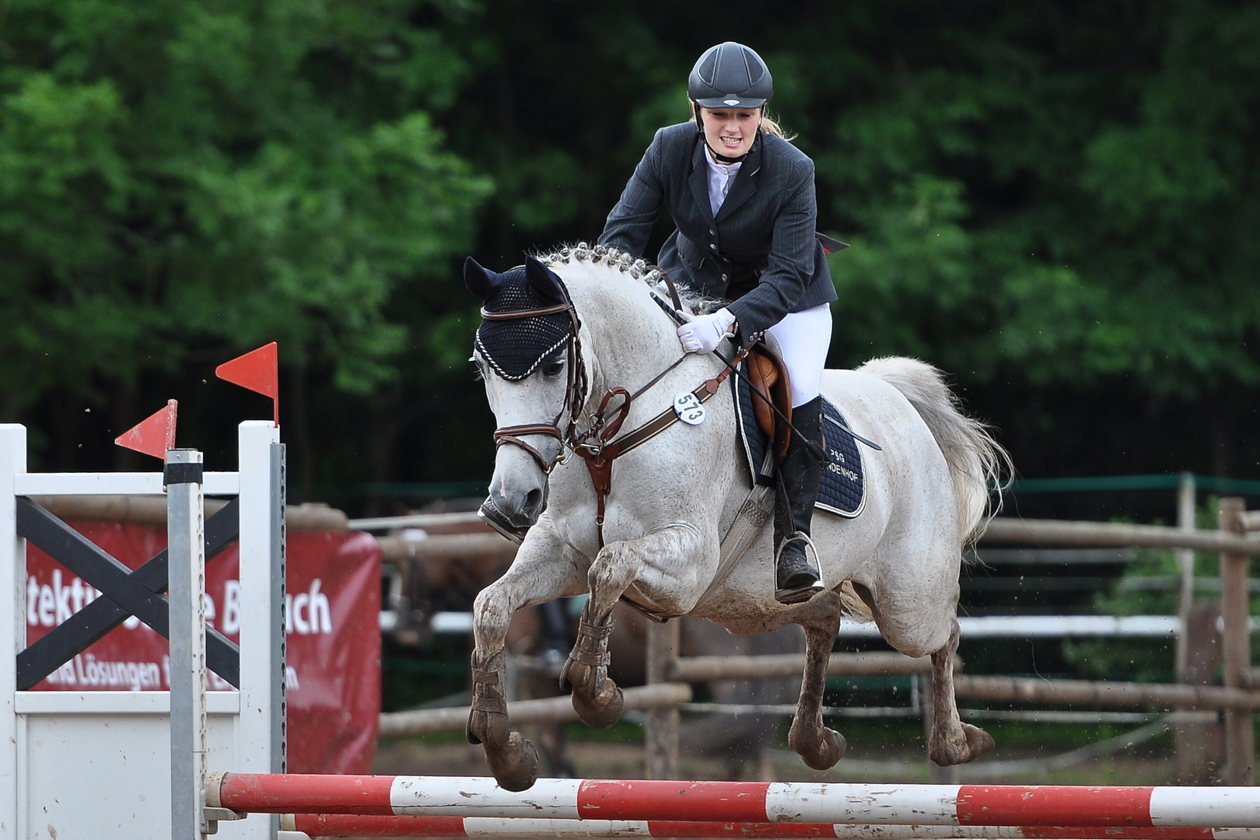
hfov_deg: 7.0
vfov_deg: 4.7
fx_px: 10237
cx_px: 630
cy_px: 420
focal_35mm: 292
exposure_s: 1/1250
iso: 200
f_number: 2.8
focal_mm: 195
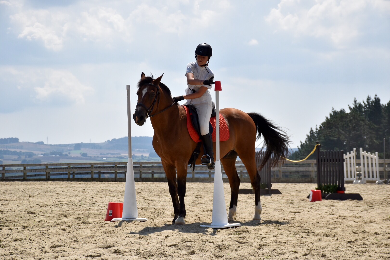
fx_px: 1137
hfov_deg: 19.5
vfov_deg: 13.0
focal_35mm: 105
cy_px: 130
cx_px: 195
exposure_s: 1/1600
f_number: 7.1
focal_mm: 70
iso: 320
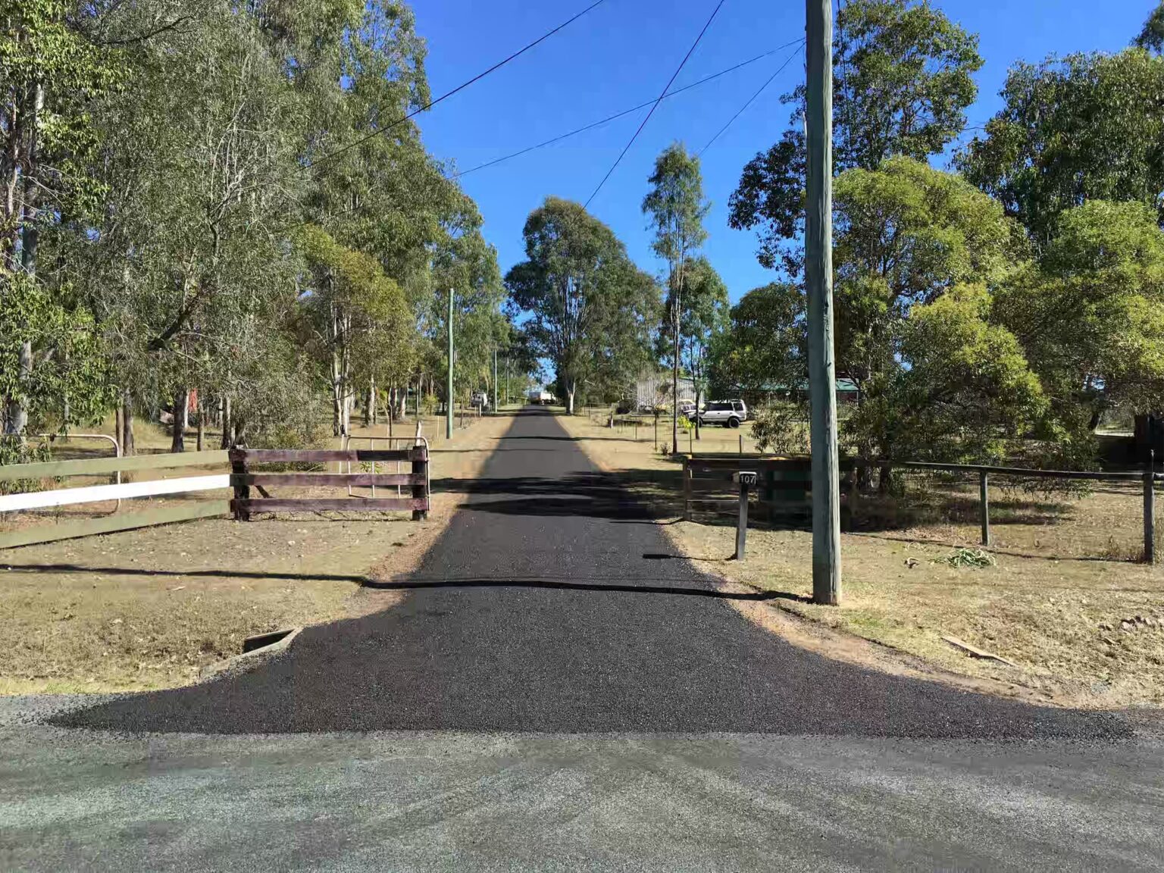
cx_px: 582
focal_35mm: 29
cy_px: 436
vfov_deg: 48.2
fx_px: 975
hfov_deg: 61.7
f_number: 2.2
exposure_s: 1/769
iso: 25
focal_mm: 4.15
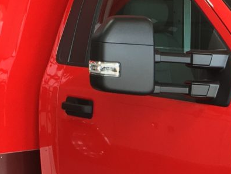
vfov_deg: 11.2
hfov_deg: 14.6
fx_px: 882
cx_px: 240
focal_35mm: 132
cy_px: 119
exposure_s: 1/120
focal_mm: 4.15
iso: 40
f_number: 2.2
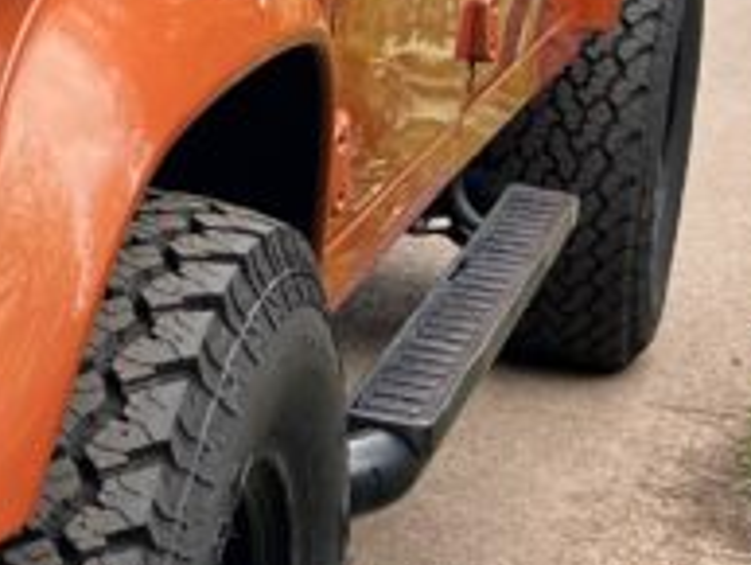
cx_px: -623
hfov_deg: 12.9
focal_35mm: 138
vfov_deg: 10.7
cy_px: 0
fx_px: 2996
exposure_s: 1/531
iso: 50
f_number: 1.5
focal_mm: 5.7
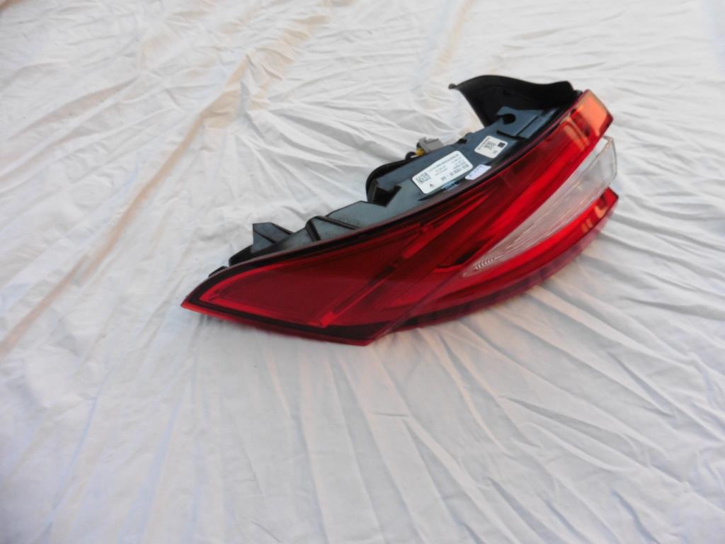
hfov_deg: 71.6
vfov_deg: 56.8
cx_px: 362
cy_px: 272
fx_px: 503
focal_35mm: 24
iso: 400
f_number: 4
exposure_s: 1/500
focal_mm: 4.3
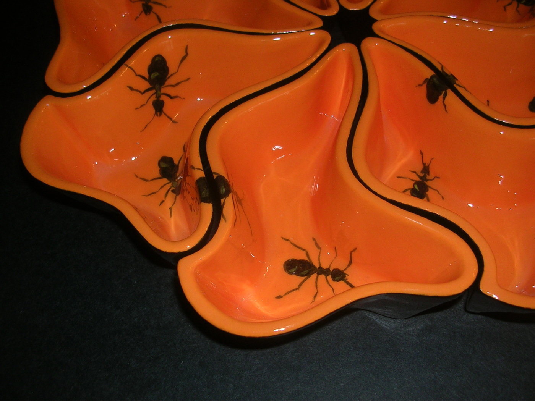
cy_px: 200
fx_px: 587
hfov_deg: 49.0
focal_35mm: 38
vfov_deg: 37.7
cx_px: 268
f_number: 2.8
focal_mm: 5.8
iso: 50
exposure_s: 1/60.1
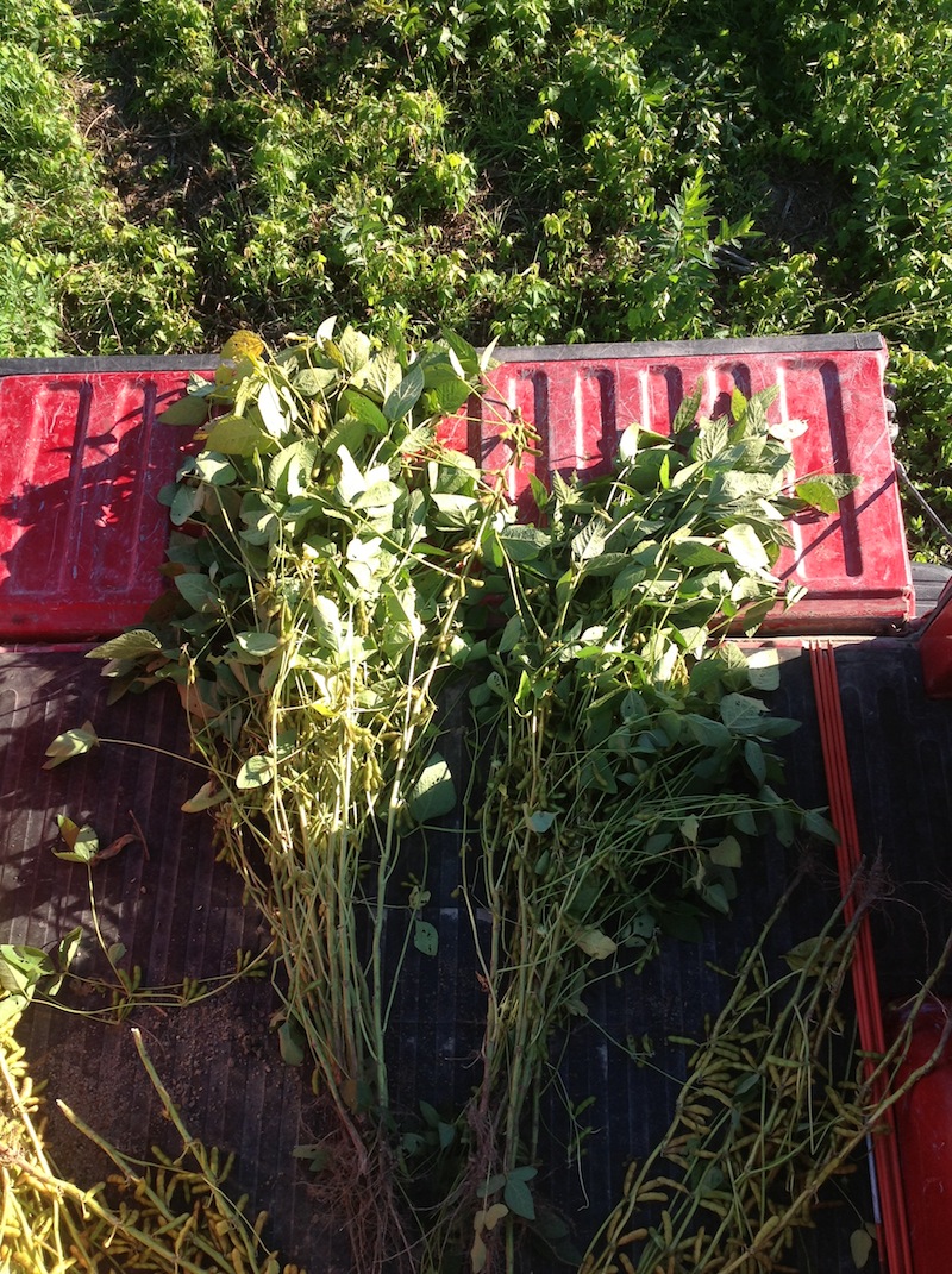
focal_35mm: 35
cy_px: 637
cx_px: 476
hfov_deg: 40.6
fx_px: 1287
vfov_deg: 52.7
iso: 50
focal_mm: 4.28
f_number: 2.4
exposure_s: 1/392
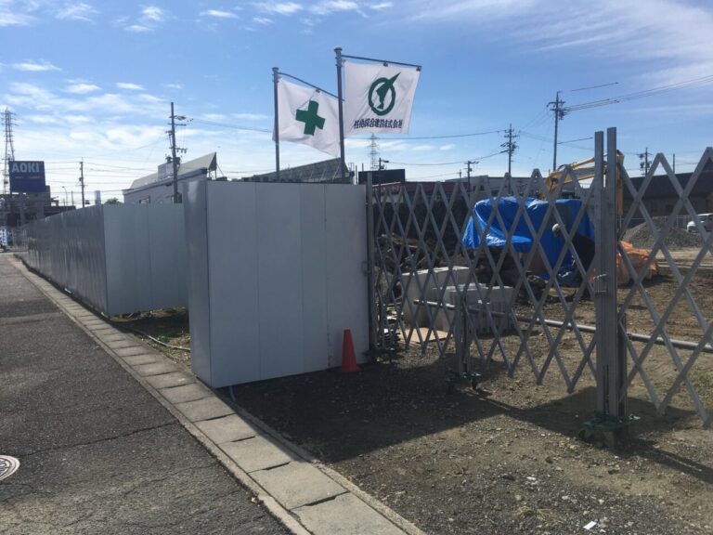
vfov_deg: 48.2
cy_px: 268
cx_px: 356
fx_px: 597
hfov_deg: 61.7
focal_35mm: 29
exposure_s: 1/2653
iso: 25
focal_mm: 4.15
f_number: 2.2
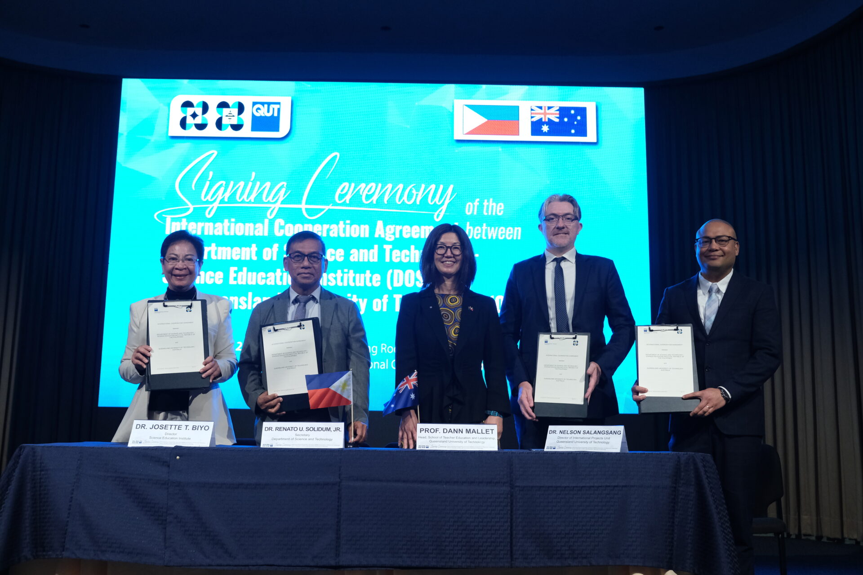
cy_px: 288
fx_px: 863
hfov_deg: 53.1
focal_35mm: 36
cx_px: 432
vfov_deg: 36.9
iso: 2000
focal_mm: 24.3
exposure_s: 1/125
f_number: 4
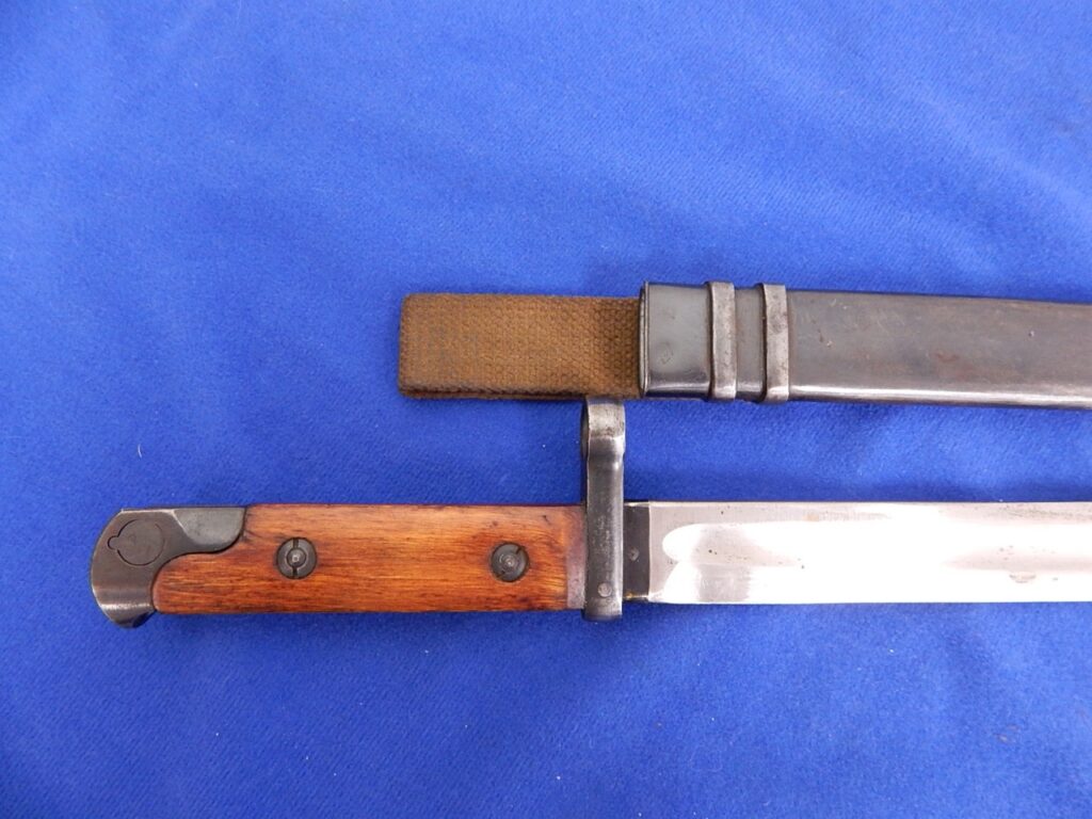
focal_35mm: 22
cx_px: 546
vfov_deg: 61.1
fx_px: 694
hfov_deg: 76.4
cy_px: 410
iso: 400
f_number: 3
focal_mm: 4
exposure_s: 1/10
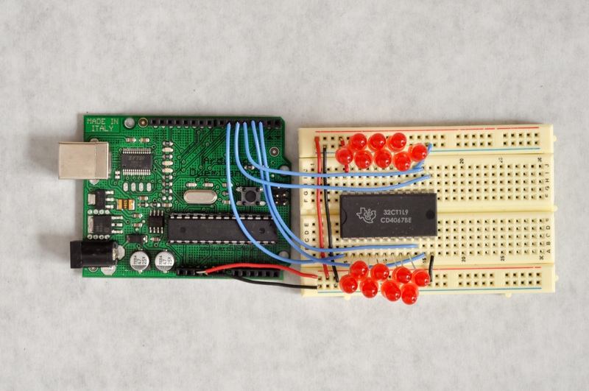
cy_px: 196
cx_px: 294
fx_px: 1225
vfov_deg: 18.1
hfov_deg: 27.0
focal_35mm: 75
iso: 1250
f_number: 14
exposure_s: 1/3
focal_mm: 50
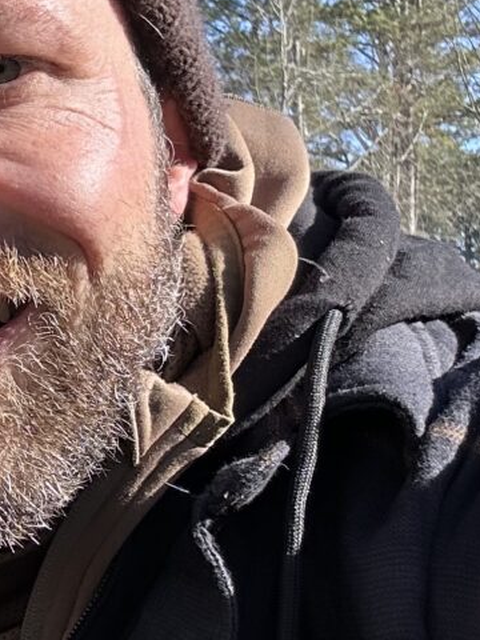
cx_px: -197
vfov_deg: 20.4
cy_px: 277
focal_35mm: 96
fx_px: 1775
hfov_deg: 14.5
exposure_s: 1/496
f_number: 1.9
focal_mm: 2.69
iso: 25
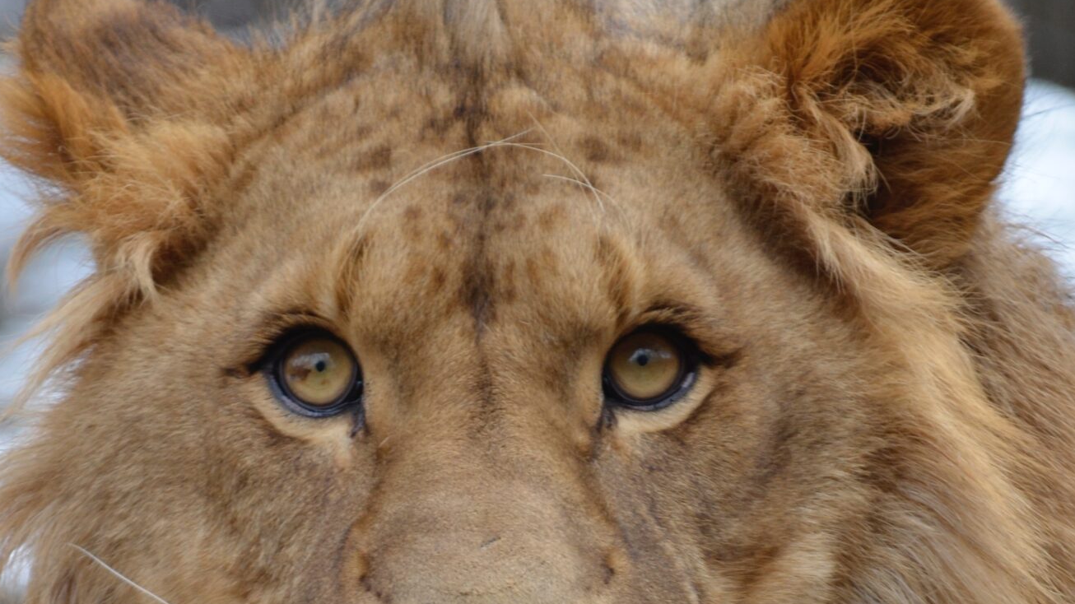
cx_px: 474
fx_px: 17527
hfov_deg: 3.5
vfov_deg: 2.0
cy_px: 727
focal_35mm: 615
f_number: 5
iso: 400
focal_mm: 200
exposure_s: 1/320
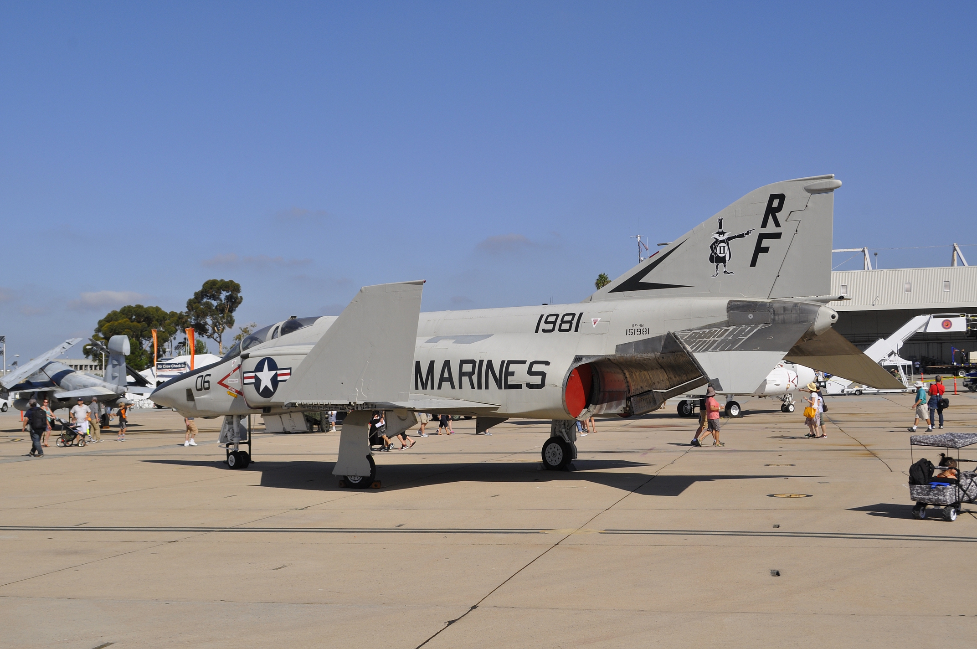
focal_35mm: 45
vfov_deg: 29.8
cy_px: 324
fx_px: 1220
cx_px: 488
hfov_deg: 43.7
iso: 200
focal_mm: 30
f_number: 11
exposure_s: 1/500
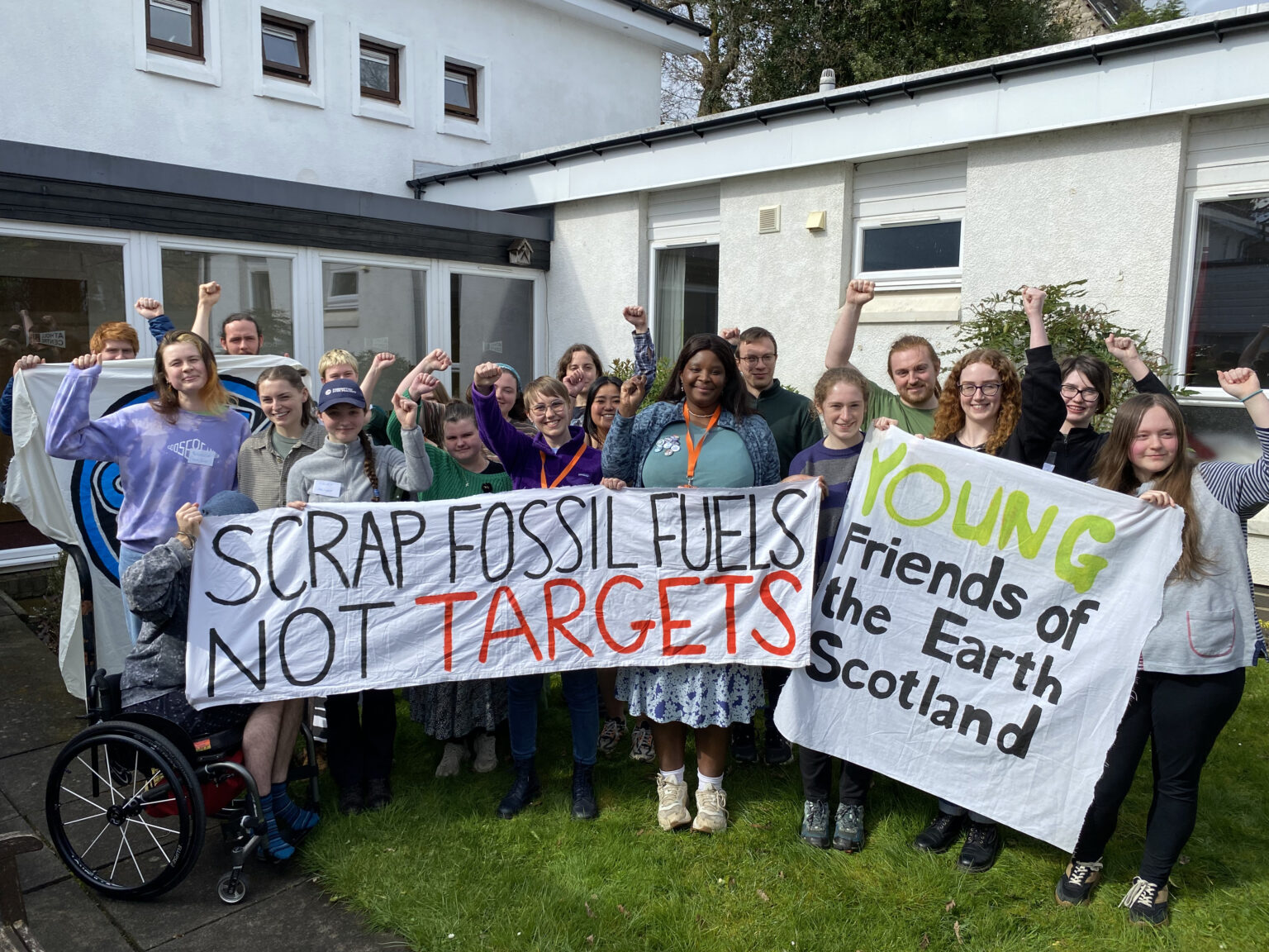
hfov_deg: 67.3
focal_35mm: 26
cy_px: 476
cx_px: 634
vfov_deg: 53.1
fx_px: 953
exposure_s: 1/2268
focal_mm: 4.25
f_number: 1.8
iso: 32
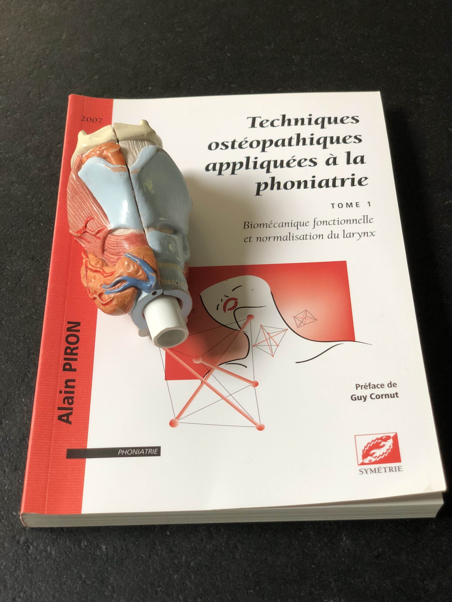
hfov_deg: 28.0
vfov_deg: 36.8
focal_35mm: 52
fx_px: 905
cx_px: 226
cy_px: 301
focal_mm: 6
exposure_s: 1/60
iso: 50
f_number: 2.4
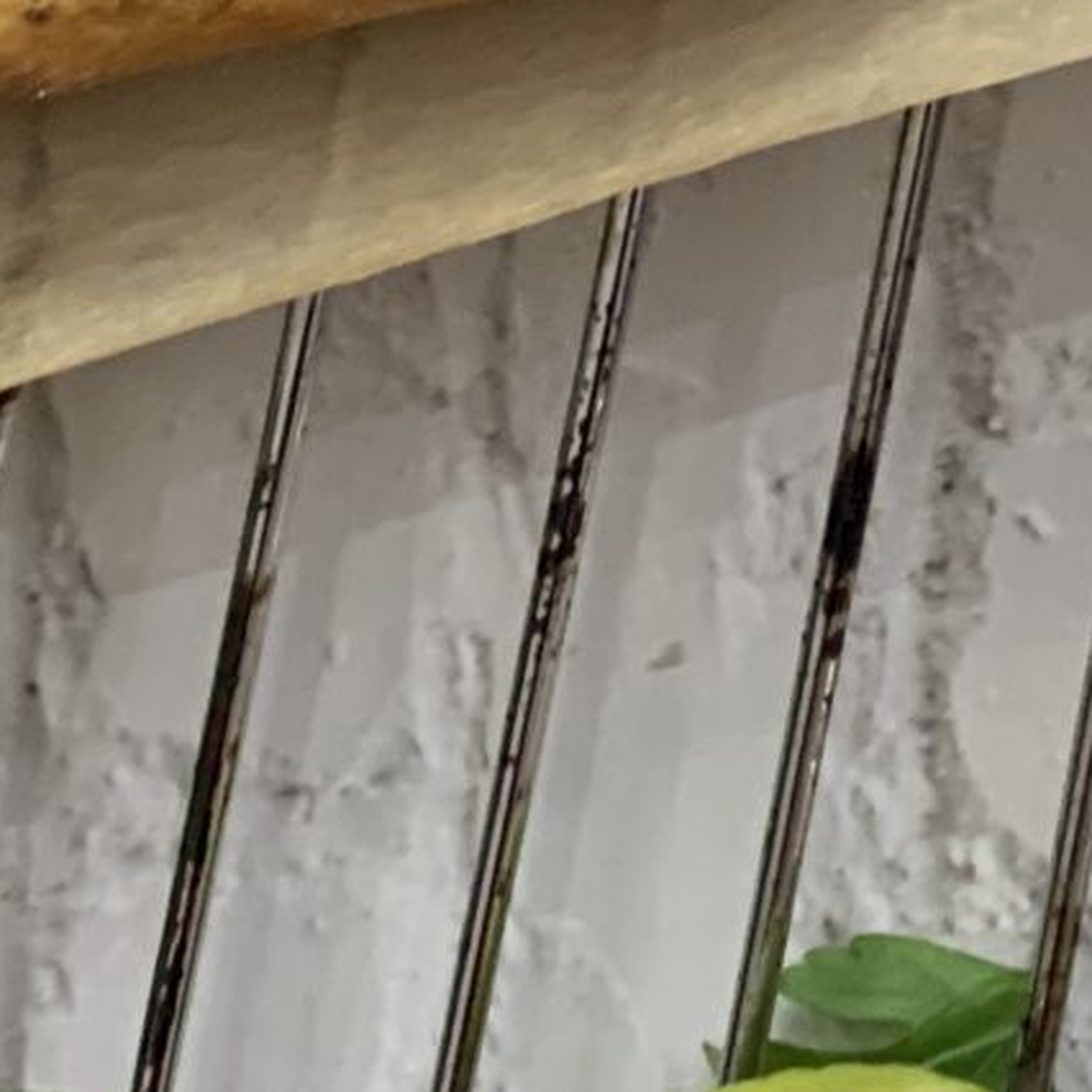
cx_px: 854
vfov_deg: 12.0
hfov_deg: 12.6
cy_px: -636
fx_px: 4925
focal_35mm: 138
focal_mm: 4.25
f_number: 1.8
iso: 320
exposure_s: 1/50
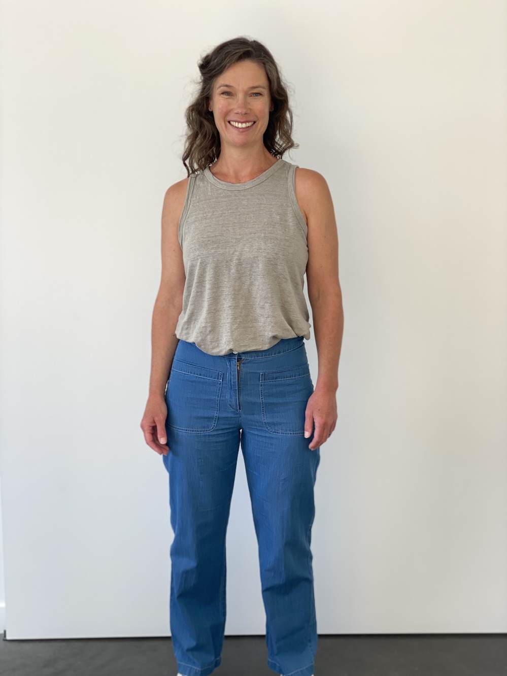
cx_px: 254
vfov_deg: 36.8
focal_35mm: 52
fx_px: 1015
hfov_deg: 28.0
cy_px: 338
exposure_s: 1/122
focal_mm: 6
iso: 20
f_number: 2
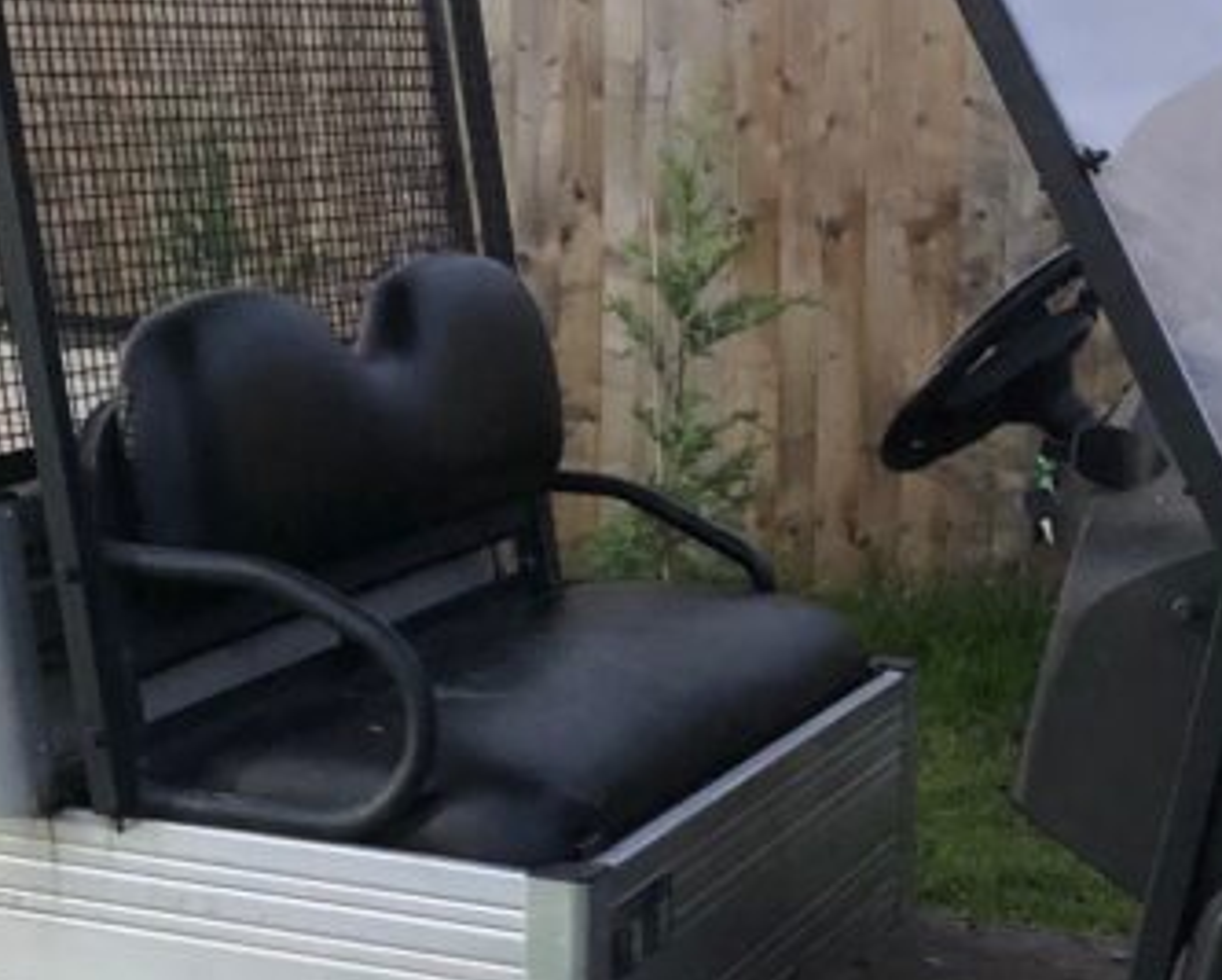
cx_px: 448
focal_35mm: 84
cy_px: 609
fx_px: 3041
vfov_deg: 18.3
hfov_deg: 22.7
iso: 80
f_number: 1.8
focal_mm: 3.99
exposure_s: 1/5
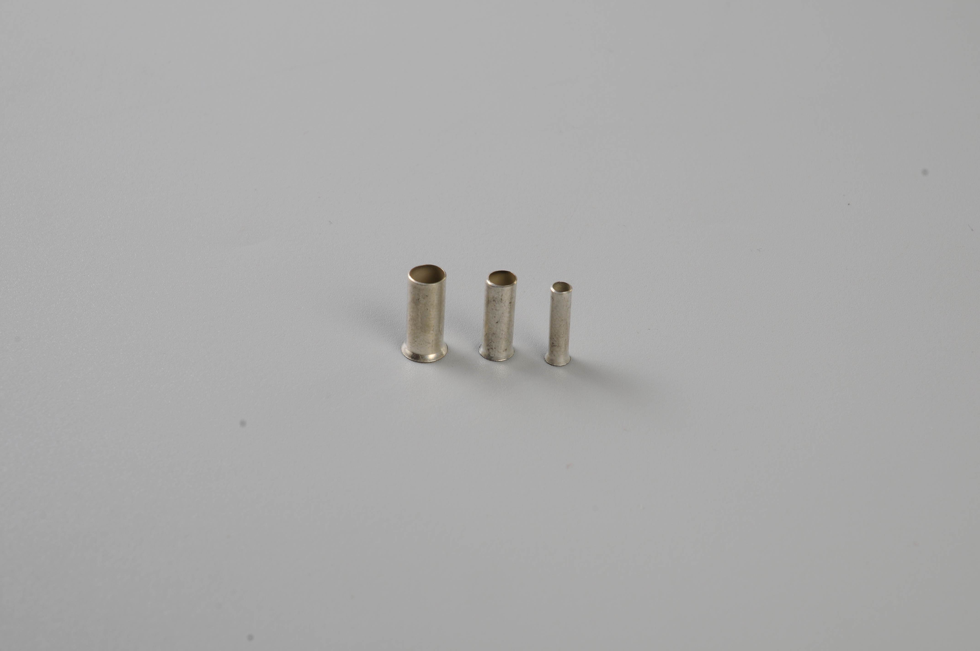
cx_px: 490
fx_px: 2855
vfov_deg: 13.0
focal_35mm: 105
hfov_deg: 19.5
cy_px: 326
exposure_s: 1/80
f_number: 18
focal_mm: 70
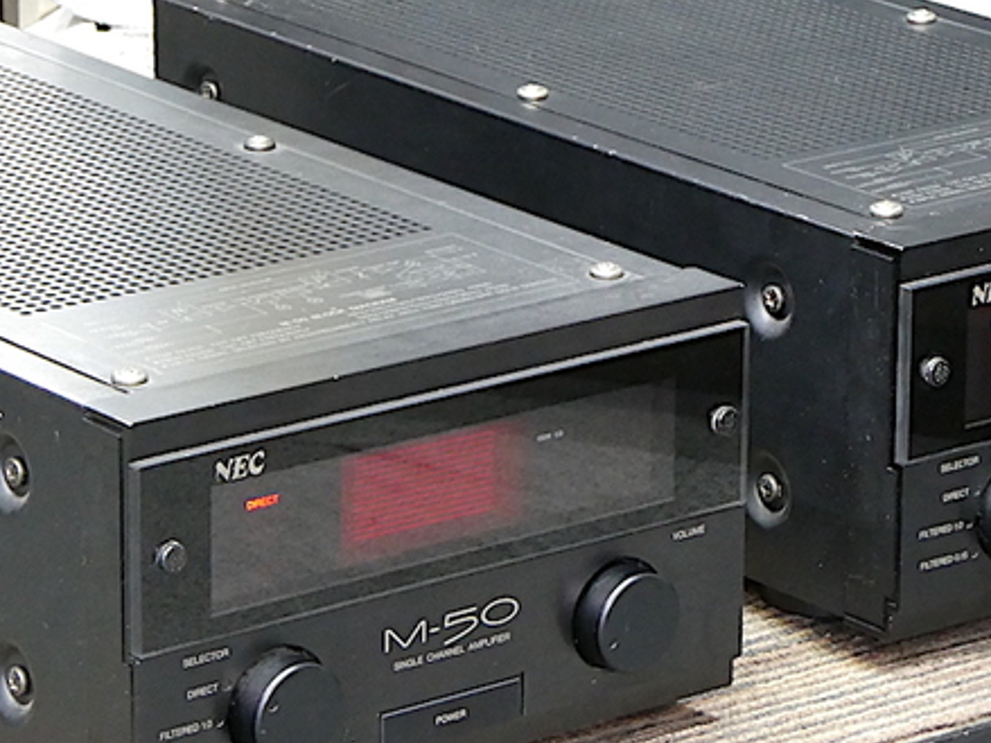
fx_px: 5638
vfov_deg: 7.5
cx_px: 436
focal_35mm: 197
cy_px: 309
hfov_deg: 10.0
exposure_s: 1/1.3
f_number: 7.1
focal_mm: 16.1
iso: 400
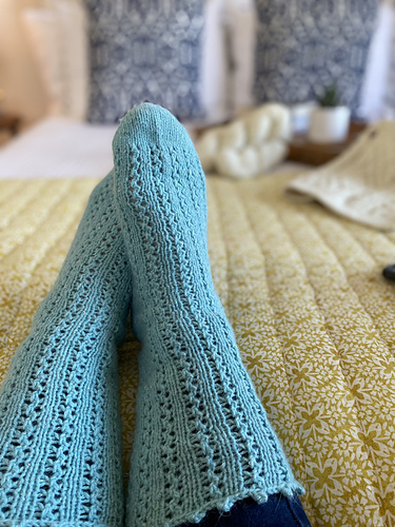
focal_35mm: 26
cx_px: 198
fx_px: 396
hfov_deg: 53.1
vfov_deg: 67.3
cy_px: 264
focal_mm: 4.25
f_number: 1.8
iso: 125
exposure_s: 1/60
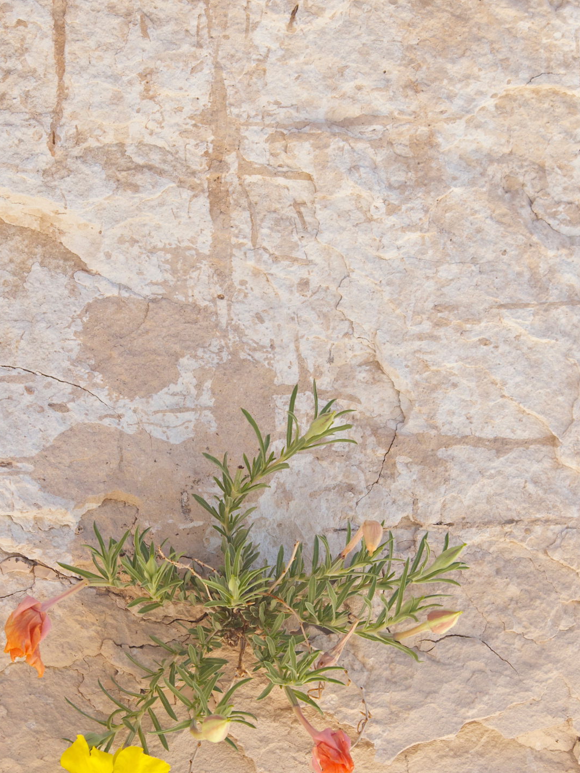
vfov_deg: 8.4
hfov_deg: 6.3
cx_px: 196
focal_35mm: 237
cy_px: 491
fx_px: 5288
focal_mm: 105
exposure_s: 1/1000
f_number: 8
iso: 800
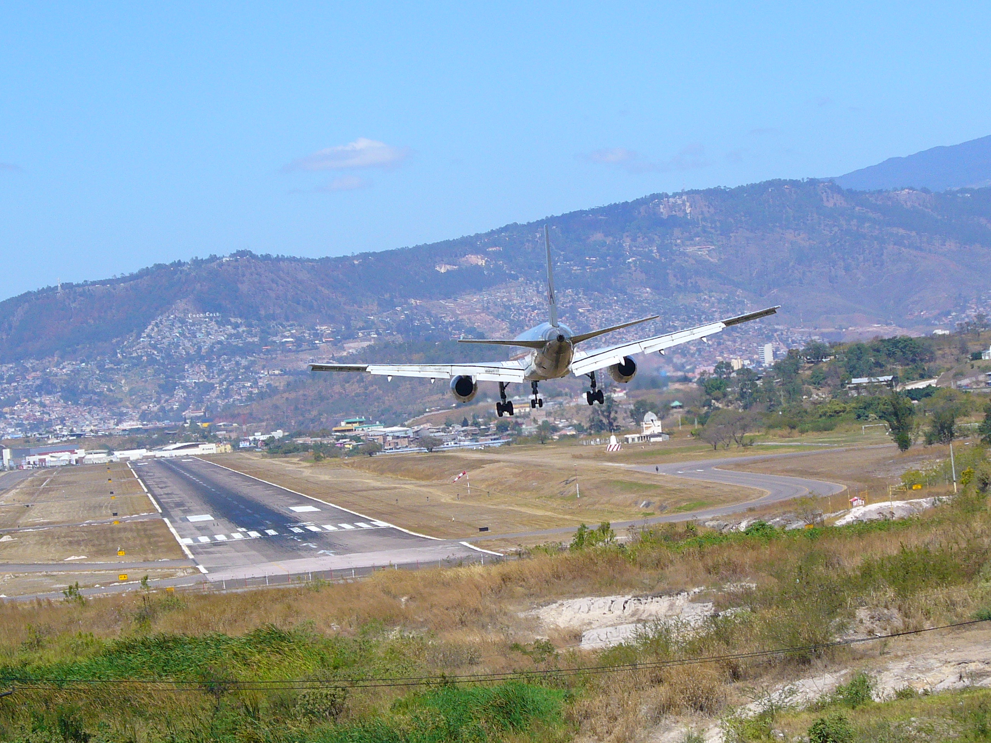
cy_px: 372
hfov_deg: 16.3
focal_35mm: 121
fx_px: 3464
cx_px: 496
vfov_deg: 12.2
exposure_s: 1/320
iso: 80
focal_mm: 14.5
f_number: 6.8
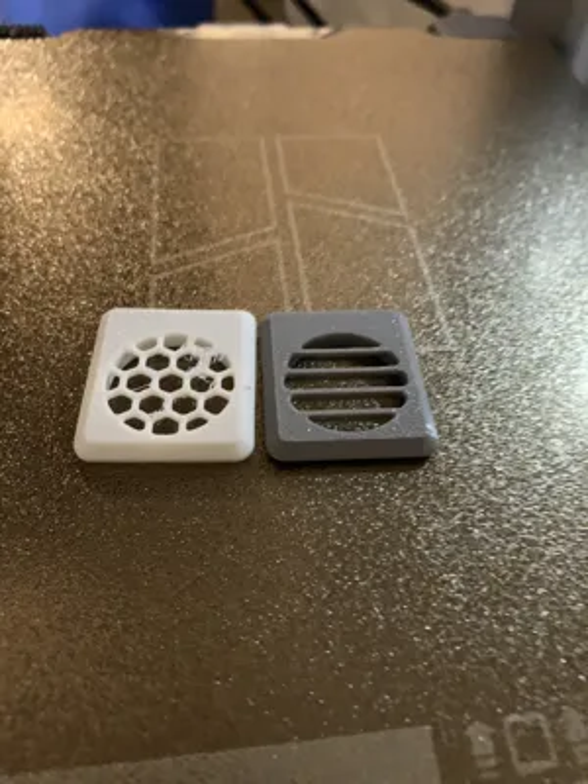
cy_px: 392
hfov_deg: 53.1
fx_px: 589
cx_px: 294
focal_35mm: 26
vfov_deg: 67.3
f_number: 1.8
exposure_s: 1/24
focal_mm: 4.25
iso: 640
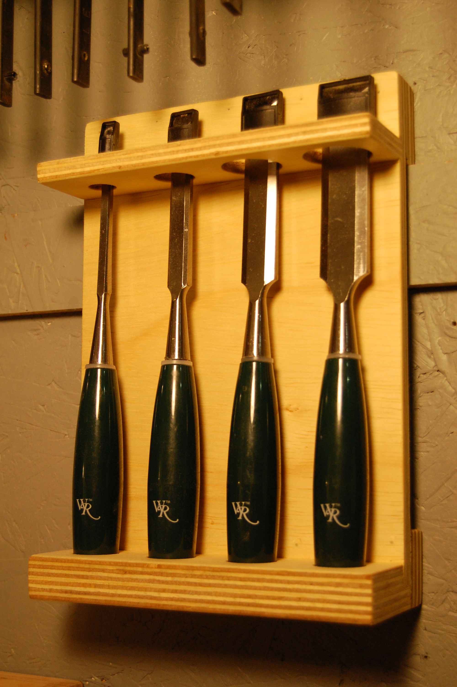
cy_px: 344
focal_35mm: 57
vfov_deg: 35.1
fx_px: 1087
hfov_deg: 23.7
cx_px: 228
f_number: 4.8
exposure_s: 1/125
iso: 800
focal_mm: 38
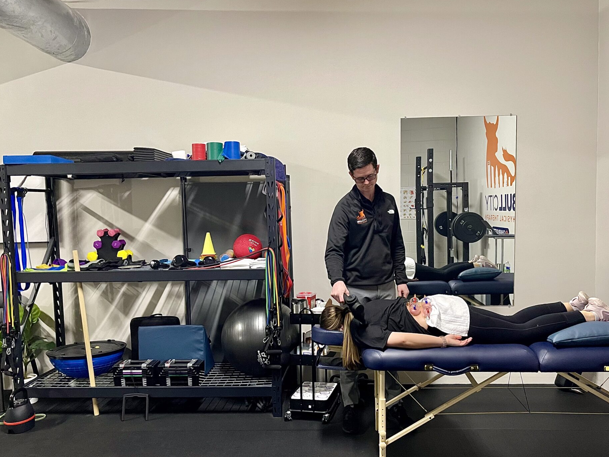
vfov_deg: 49.7
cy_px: 247
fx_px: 493
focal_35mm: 28
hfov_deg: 63.4
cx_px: 323
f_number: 1.6
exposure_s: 1/40
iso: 500
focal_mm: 5.1
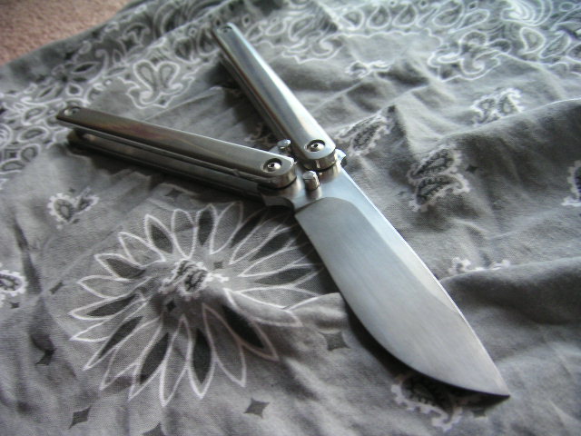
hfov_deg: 49.0
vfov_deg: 37.7
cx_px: 290
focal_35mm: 38
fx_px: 638
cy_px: 218
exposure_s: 1/20
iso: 100
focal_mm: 6
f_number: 2.8
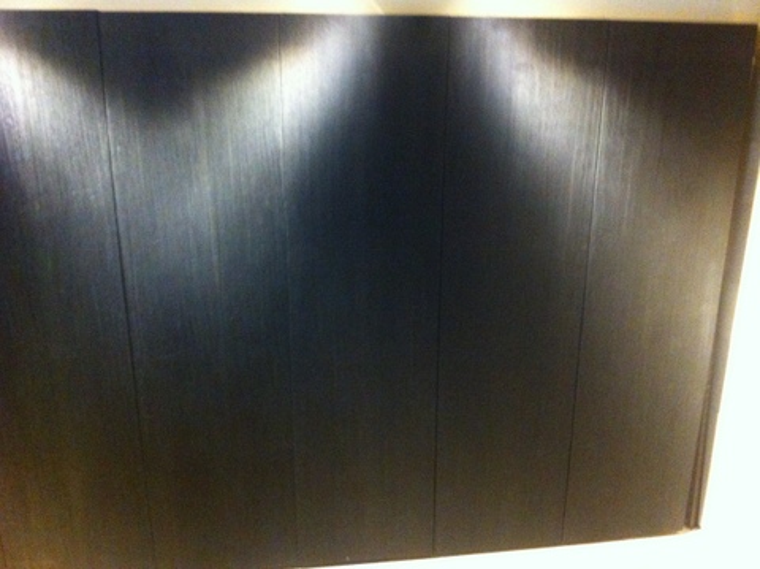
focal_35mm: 35
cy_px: 284
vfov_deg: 40.6
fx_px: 768
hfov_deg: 52.7
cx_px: 380
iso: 1000
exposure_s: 1/17
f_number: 2.8
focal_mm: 3.85
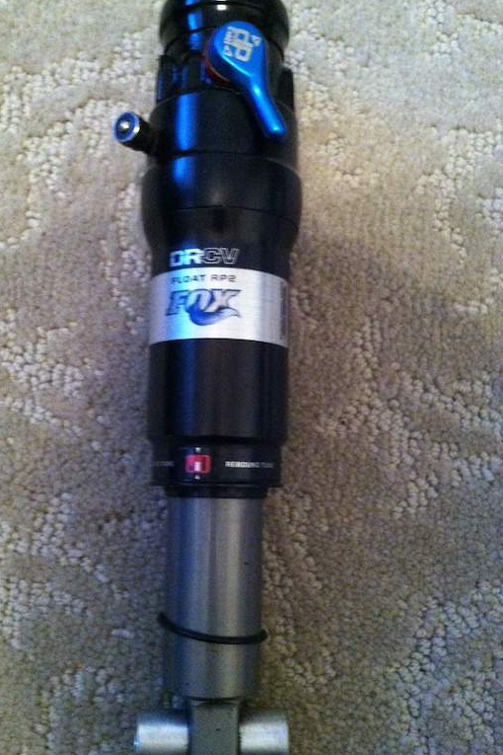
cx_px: 225
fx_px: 796
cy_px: 374
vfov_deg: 50.7
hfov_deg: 35.0
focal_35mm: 38
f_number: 2.8
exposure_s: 1/15
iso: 1000
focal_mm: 3.85
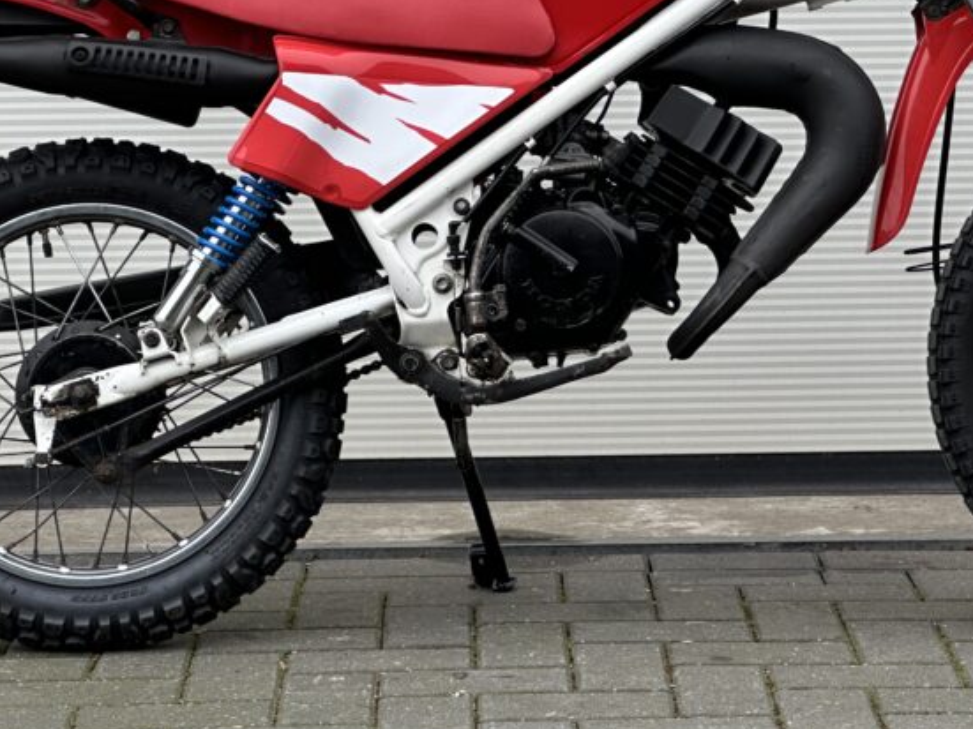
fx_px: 4187
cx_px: 598
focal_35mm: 149
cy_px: 102
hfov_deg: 13.2
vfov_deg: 9.9
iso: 40
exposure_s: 1/100
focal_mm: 9
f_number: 2.8
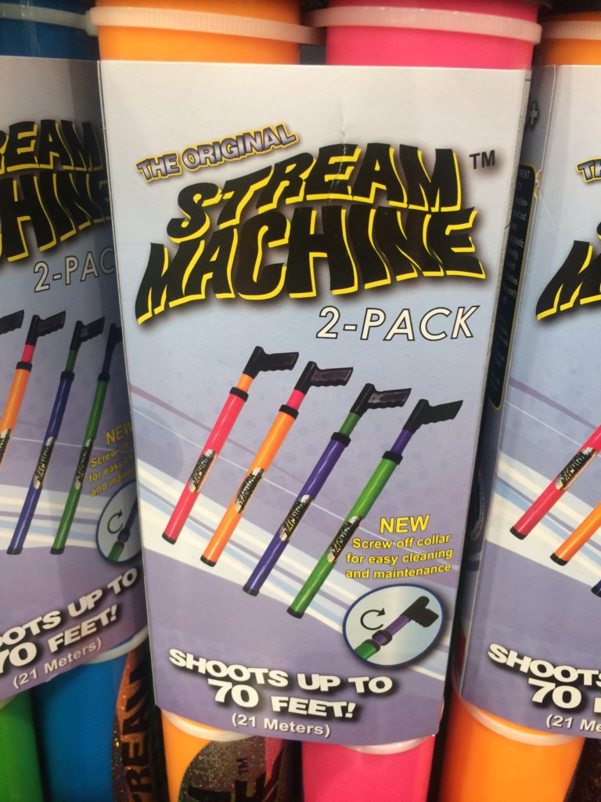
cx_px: 300
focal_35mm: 29
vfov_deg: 61.7
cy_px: 401
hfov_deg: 48.2
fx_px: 671
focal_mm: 4.15
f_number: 2.2
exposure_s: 1/30
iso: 100
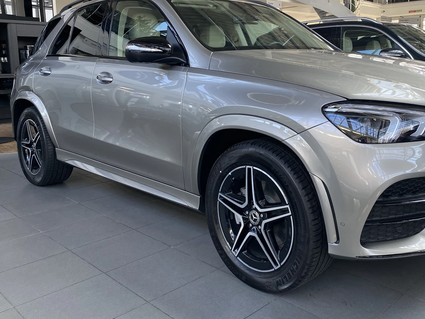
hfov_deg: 53.3
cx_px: 269
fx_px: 417
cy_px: 117
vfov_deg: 41.4
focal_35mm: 34
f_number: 1.8
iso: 80
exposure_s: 1/122
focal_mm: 4.25
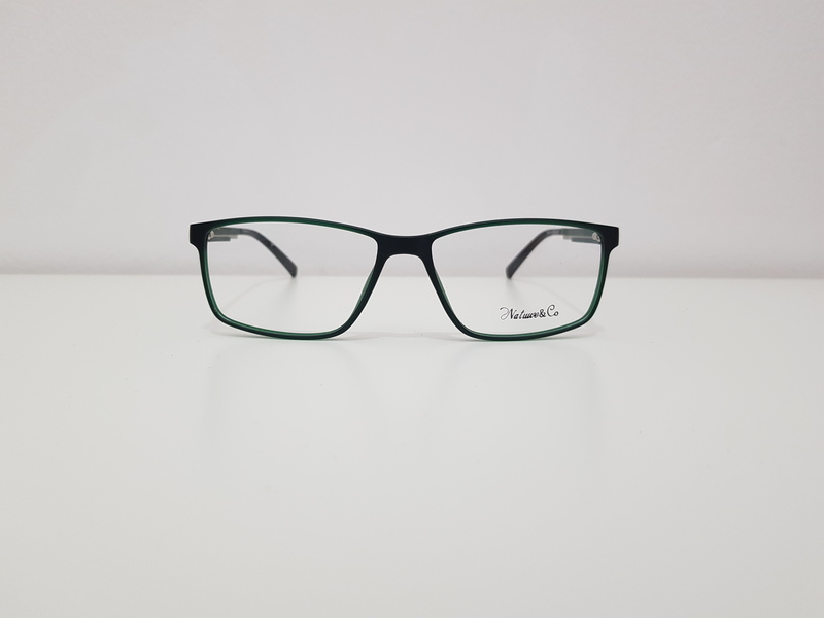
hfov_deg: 67.3
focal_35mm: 26
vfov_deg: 53.1
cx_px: 412
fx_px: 619
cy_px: 309
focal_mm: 4.2
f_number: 1.7
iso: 100
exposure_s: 1/50
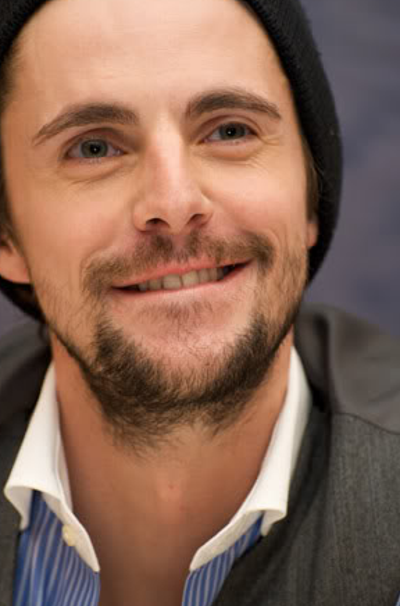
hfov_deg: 5.8
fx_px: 3925
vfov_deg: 8.8
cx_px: 188
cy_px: 296
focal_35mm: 234
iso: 640
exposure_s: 1/60
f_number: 5.6
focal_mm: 170
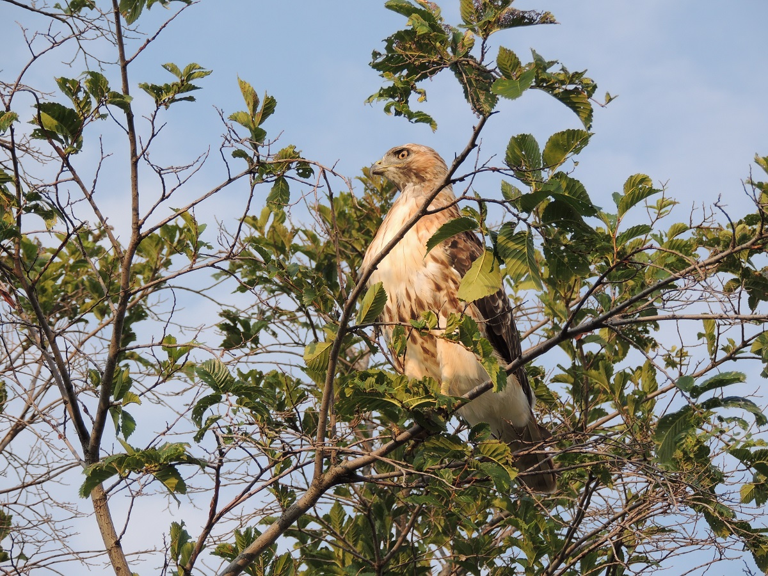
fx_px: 5547
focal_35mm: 250
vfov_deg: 5.9
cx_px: 384
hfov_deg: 7.9
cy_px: 288
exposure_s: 1/250
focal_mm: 44.5
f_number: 4.7
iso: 100
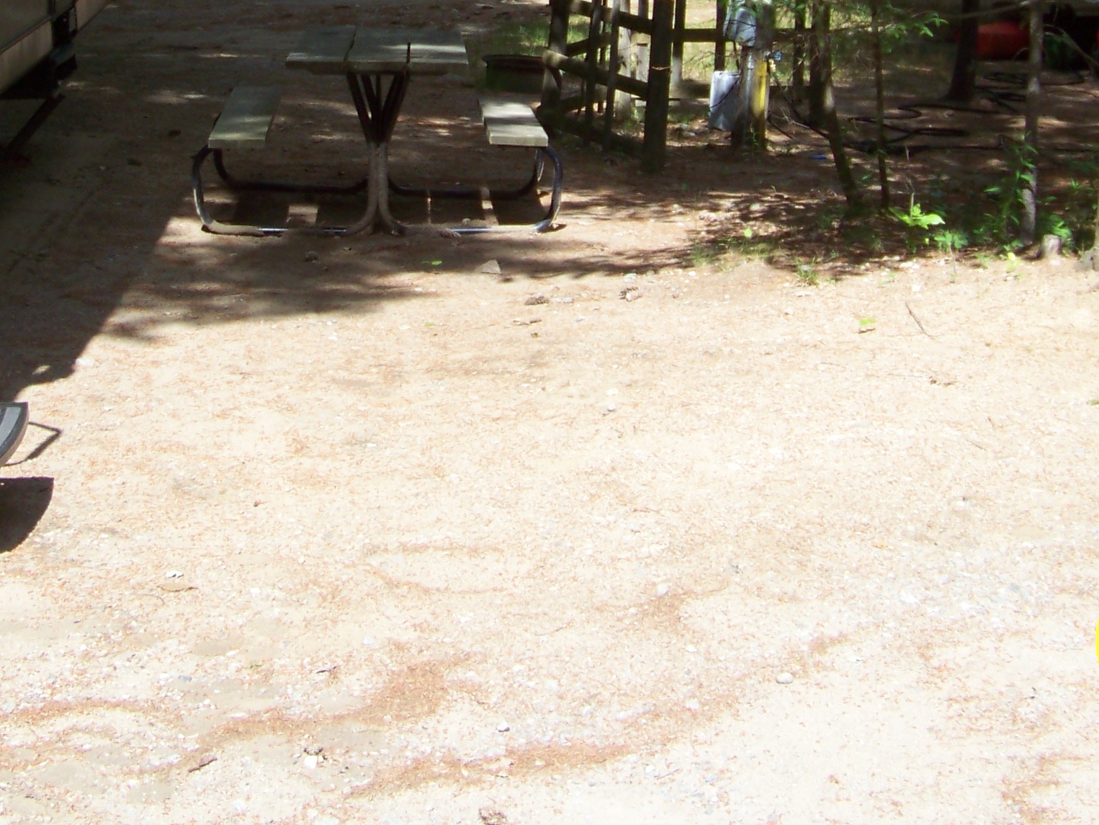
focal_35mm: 77
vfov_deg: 18.6
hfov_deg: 25.3
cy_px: -16
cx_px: 527
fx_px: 2445
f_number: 2.8
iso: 66
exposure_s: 1/500
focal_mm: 5.85
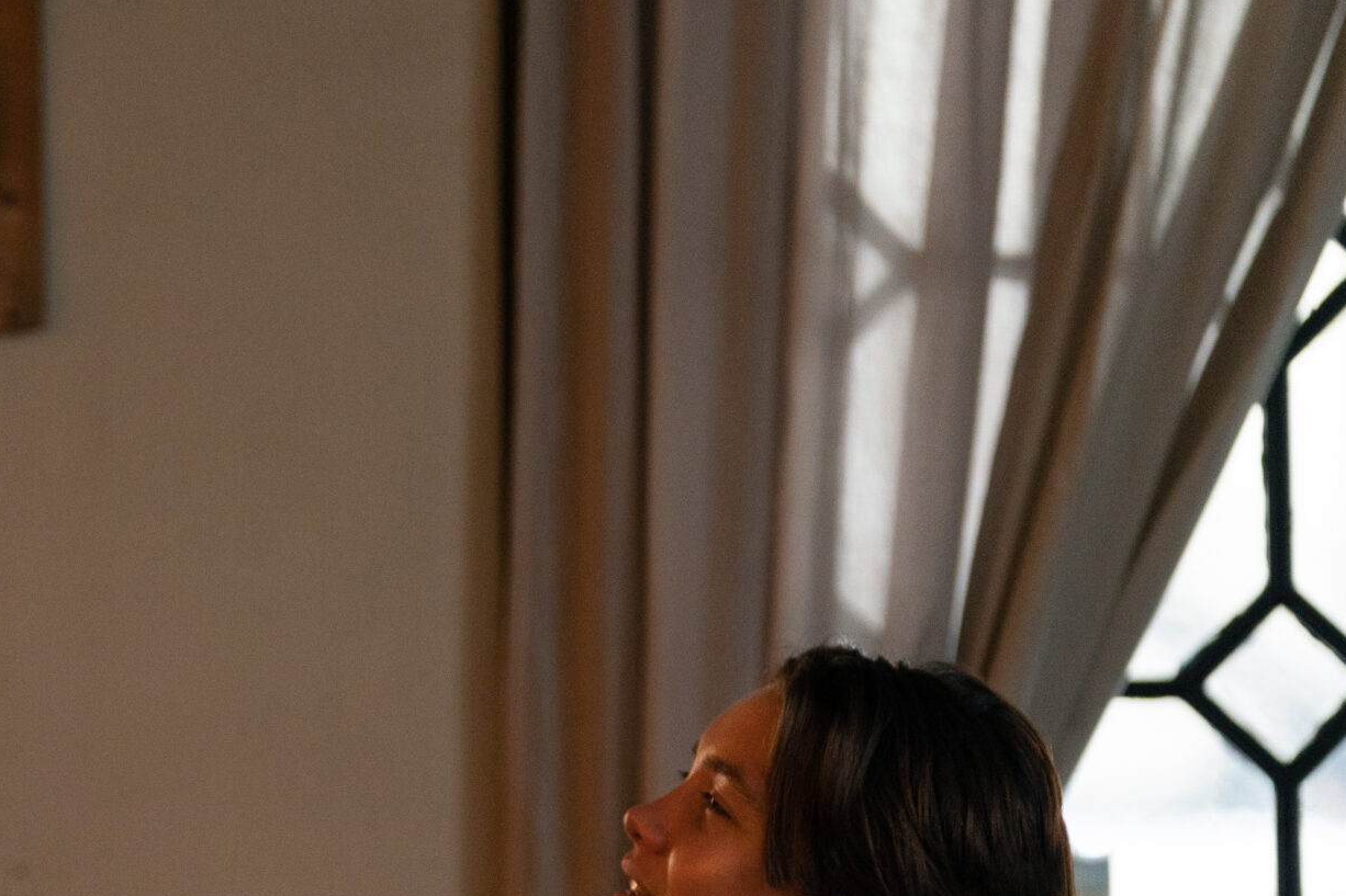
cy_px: 616
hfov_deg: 6.2
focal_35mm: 330
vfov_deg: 4.2
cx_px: 110
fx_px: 12336
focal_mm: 158
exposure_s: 1/250
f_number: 2.8
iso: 2500
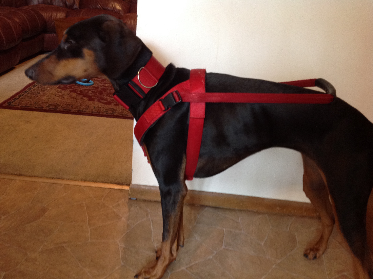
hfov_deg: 52.7
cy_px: 140
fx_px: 377
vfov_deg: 40.6
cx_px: 186
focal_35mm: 35
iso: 160
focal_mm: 4.28
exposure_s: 1/15
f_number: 2.4
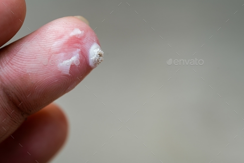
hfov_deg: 19.5
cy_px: 82
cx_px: 122
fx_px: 711
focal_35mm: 105
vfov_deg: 13.0
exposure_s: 1/80
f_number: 8
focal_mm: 105
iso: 200
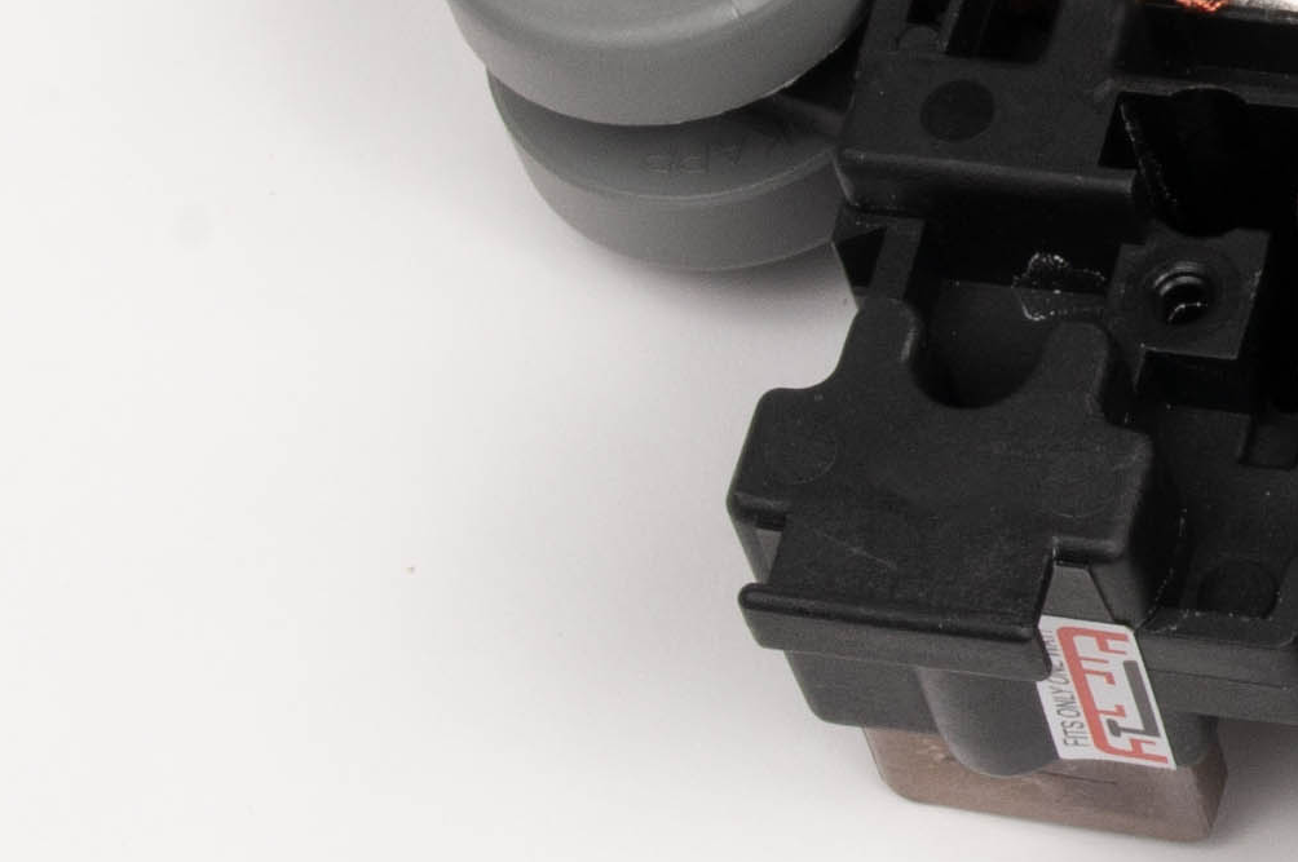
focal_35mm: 269
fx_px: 9688
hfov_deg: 7.4
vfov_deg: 5.0
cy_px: -611
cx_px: 2490
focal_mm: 42
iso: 200
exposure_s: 1/60
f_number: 16
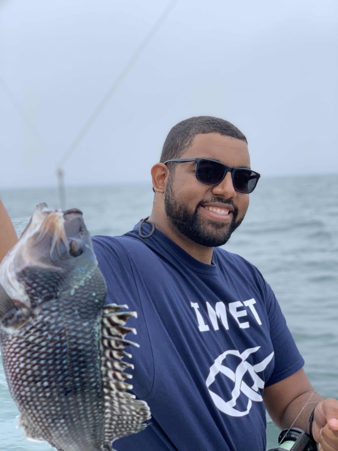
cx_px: 169
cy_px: 226
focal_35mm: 52
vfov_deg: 36.8
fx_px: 677
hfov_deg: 28.0
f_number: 2.4
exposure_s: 1/564
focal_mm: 6
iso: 16
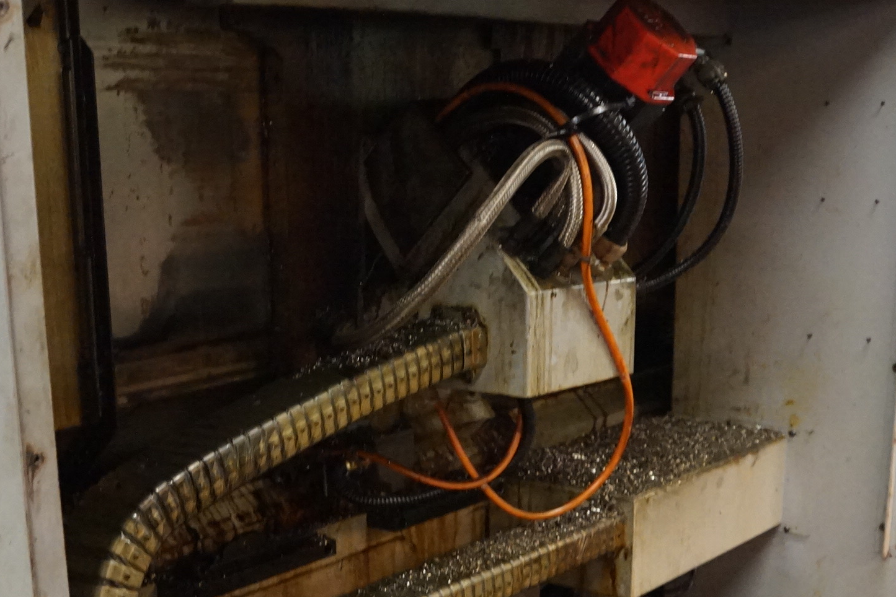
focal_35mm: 54
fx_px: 1343
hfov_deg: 36.9
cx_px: 453
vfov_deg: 24.4
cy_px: 540
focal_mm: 19
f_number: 3.5
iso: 3200
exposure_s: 1/60
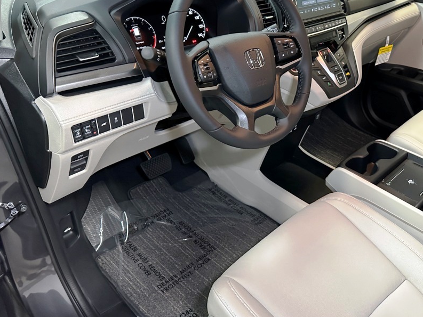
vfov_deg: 45.4
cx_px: 267
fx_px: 379
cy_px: 142
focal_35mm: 31
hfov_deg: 57.5
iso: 800
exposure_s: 1/60
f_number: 1.78
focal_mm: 6.86
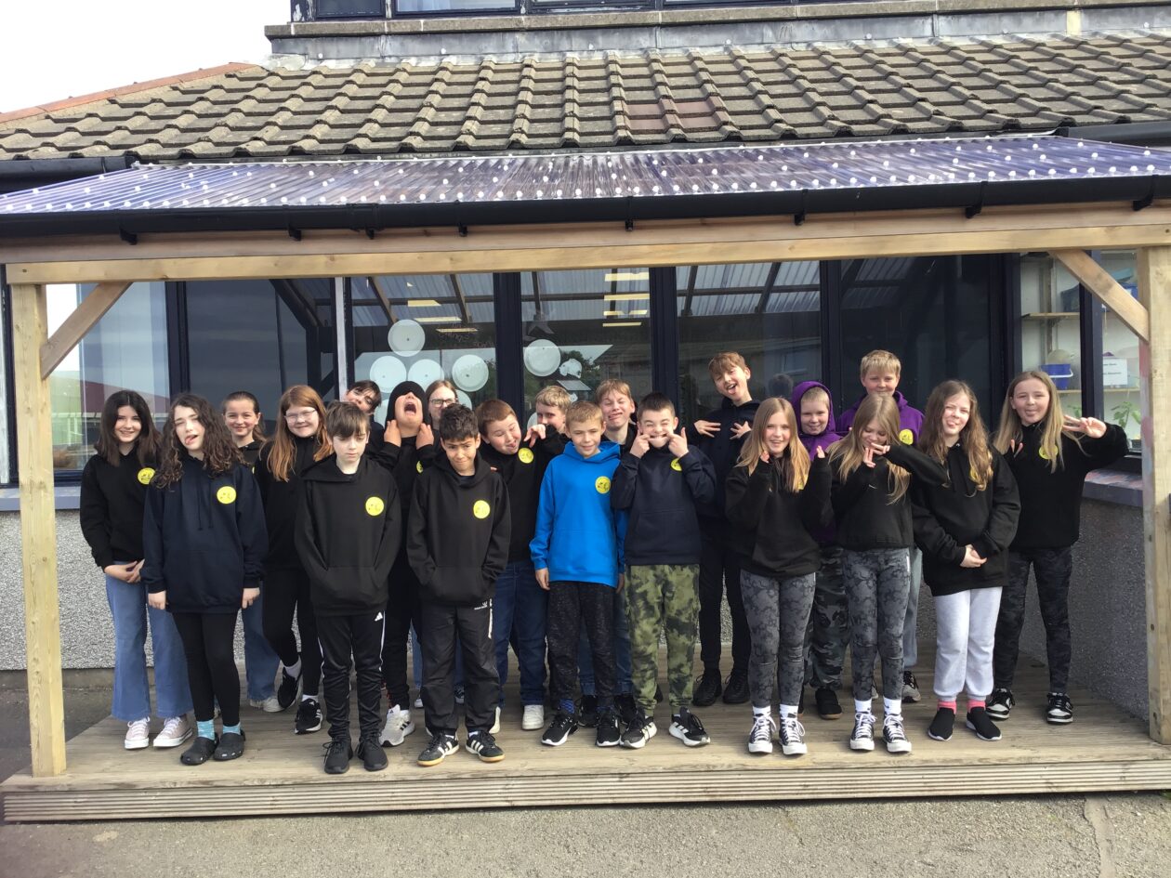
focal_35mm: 31
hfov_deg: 58.4
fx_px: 1049
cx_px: 586
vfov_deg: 45.4
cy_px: 439
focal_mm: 3.3
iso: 25
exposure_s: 1/221
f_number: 2.4
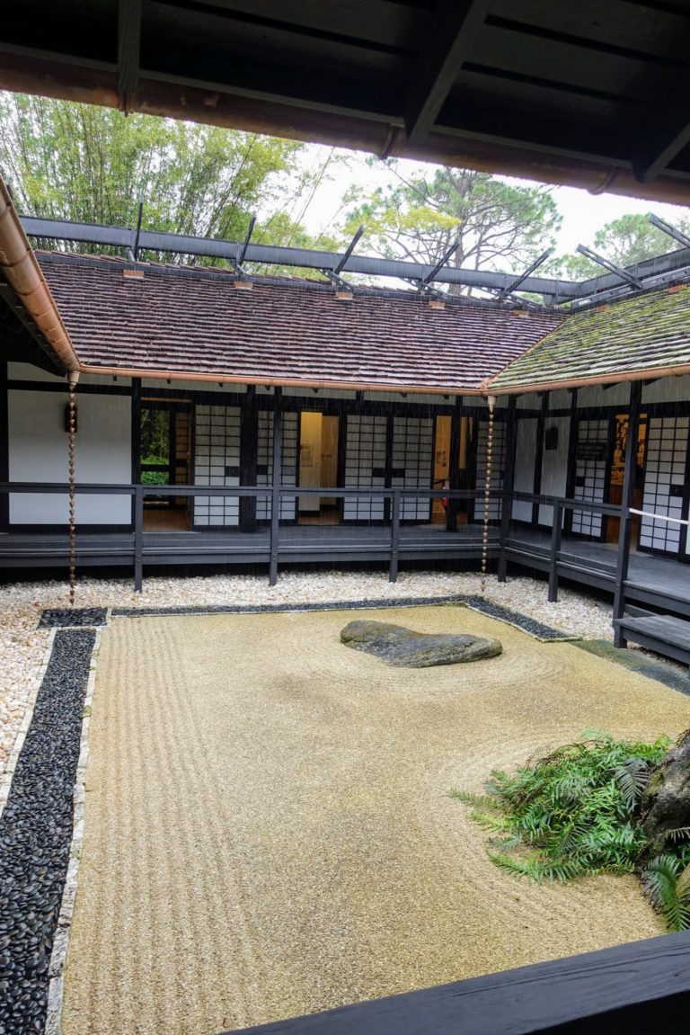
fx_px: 690
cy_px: 518
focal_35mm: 24
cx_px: 345
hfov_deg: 53.2
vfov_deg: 73.7
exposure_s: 1/80
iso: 125
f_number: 2.8
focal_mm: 8.8
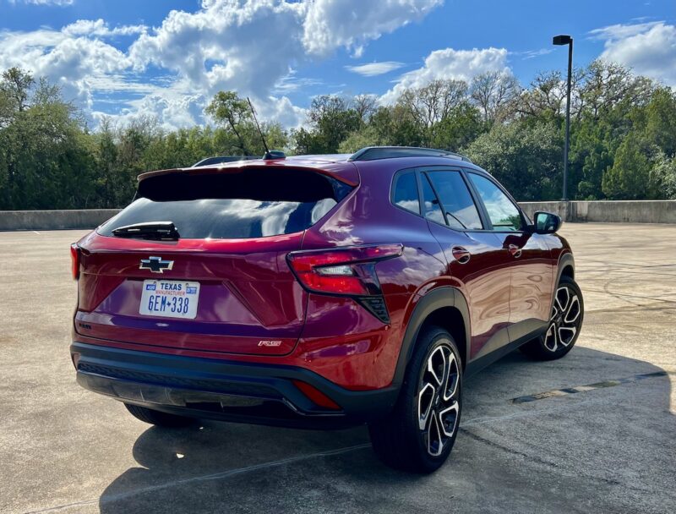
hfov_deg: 67.0
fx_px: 510
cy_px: 257
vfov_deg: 53.5
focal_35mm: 26
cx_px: 338
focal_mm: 5.7
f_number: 1.5
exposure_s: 1/3571
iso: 50
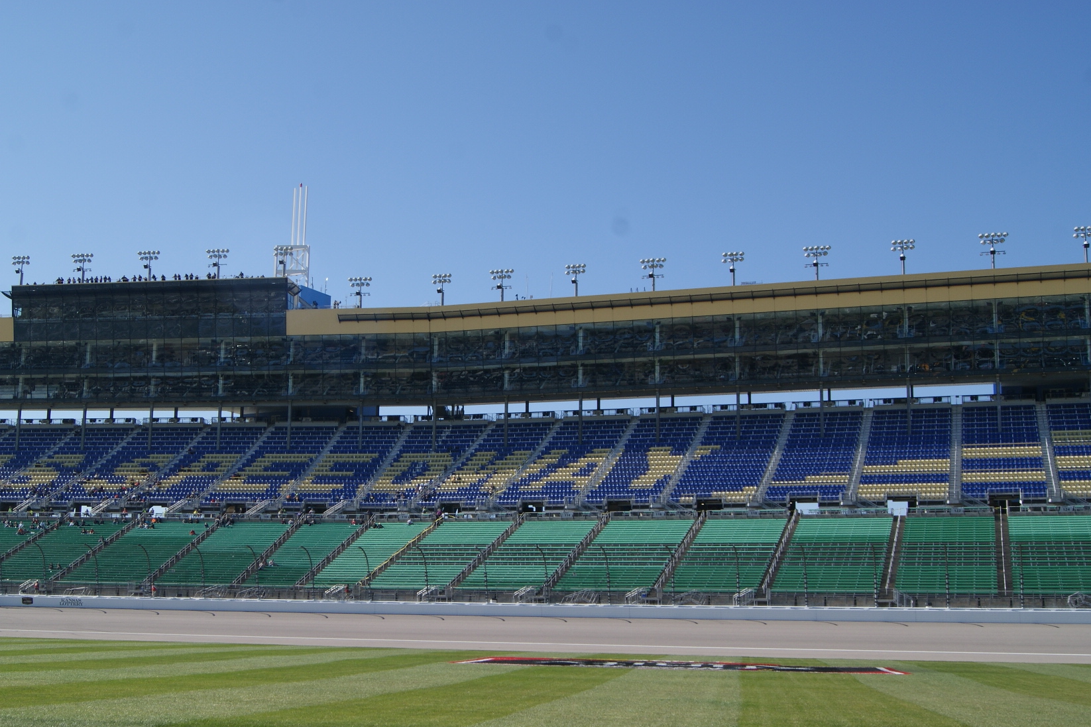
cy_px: 416
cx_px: 477
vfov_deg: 31.8
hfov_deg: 46.3
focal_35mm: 42
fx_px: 1273
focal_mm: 24
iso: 100
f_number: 11
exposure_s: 1/160
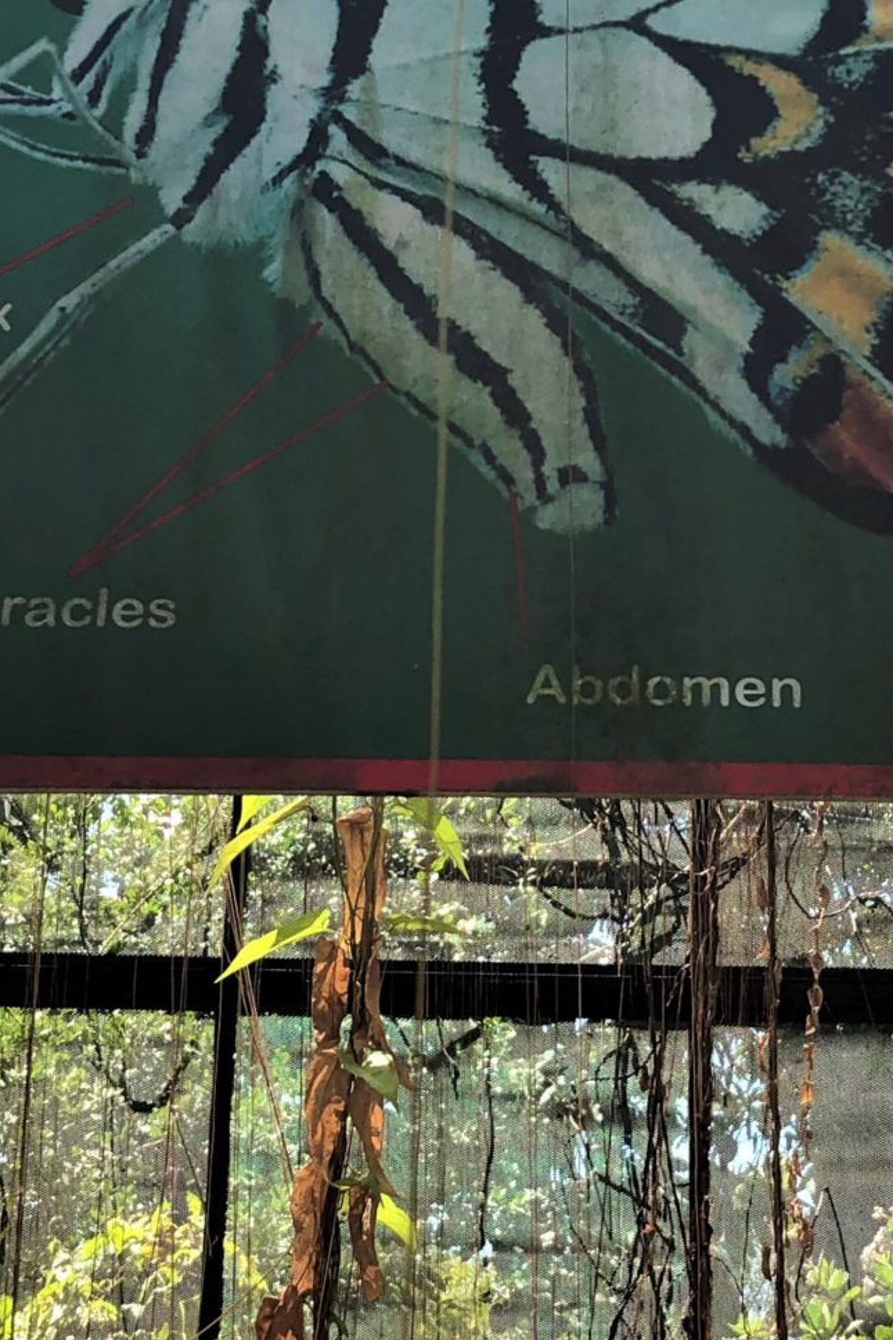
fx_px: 2866
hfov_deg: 17.7
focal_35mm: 77
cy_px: 552
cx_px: 617
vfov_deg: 26.3
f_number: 1.8
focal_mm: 3.99
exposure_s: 1/350
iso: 20
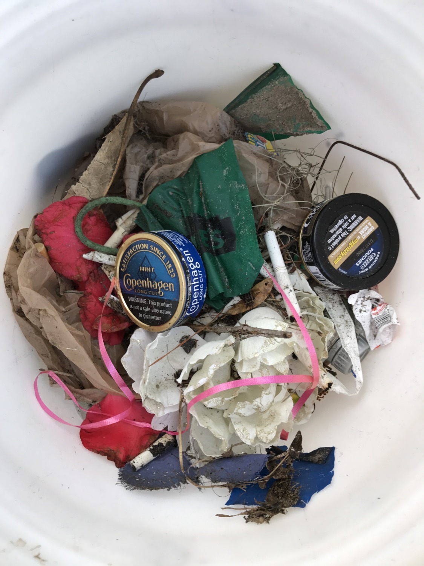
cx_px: 212
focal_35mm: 28
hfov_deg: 49.7
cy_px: 283
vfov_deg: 63.4
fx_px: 457
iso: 20
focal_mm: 3.99
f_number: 1.8
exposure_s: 1/134
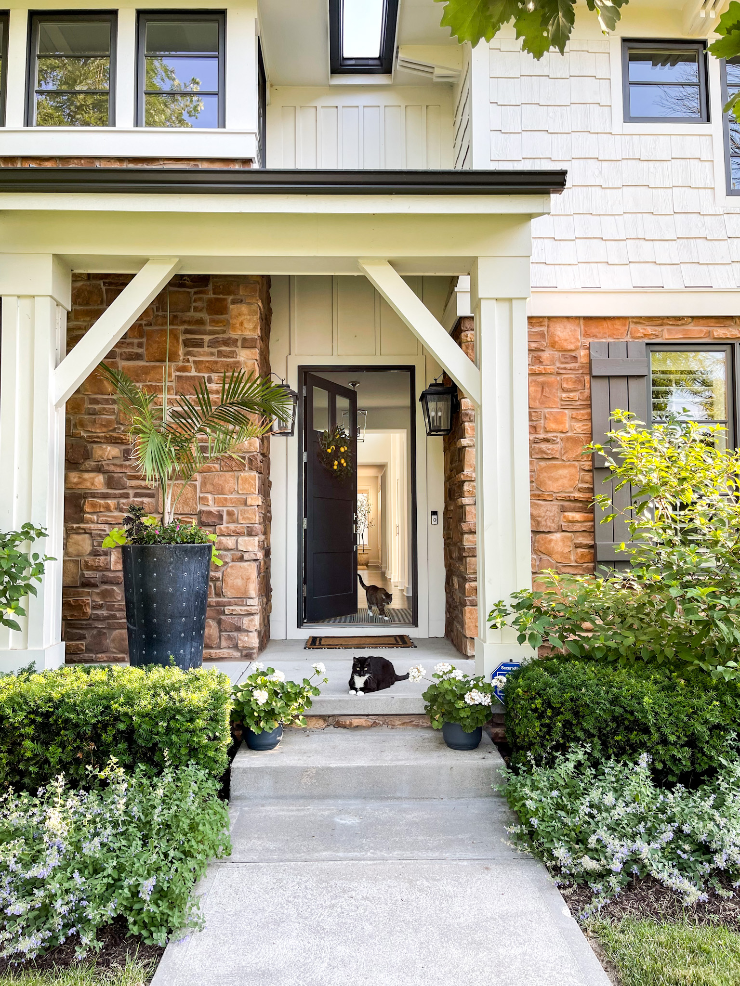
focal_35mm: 26
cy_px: 493
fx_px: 741
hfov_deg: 53.1
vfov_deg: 67.3
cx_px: 370
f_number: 1.6
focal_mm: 5.1
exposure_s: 1/180
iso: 32
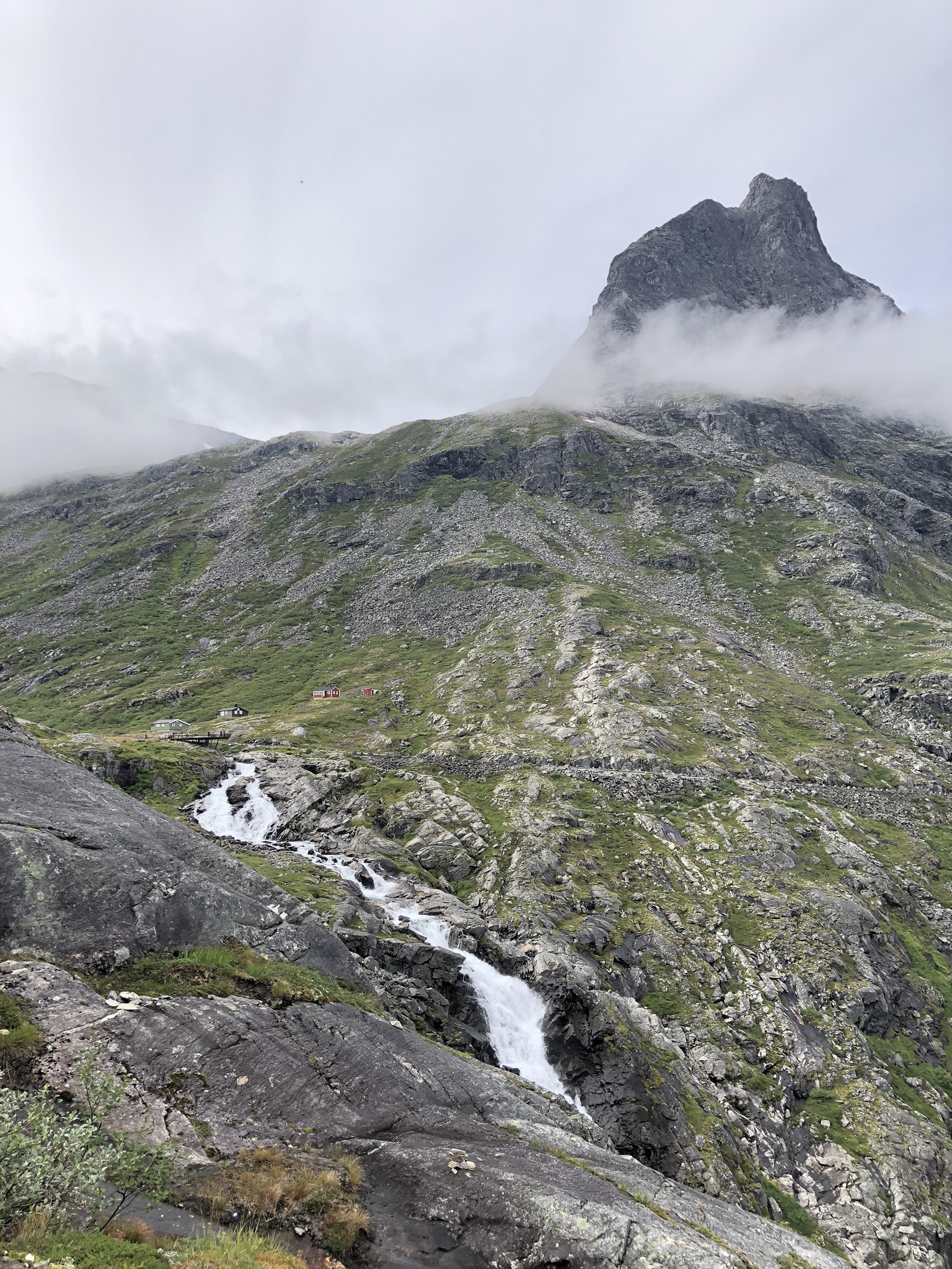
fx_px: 1027
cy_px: 634
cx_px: 476
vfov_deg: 63.4
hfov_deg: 49.7
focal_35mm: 28
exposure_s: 1/495
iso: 20
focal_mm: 4
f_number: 1.8
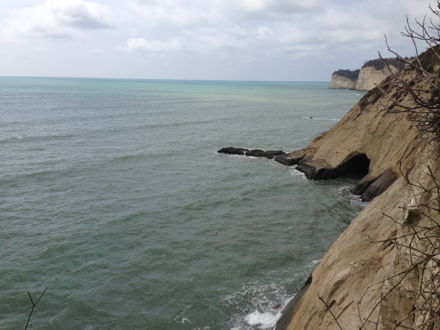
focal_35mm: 33
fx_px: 419
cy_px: 165
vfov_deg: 42.9
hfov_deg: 55.4
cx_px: 220
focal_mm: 4.12
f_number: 2.4
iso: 50
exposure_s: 1/3195
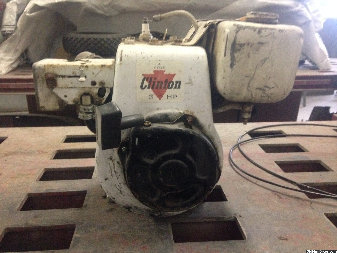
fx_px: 321
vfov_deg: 42.9
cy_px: 126
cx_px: 168
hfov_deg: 55.4
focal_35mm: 33
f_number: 2.4
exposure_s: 1/15
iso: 640
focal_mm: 4.12
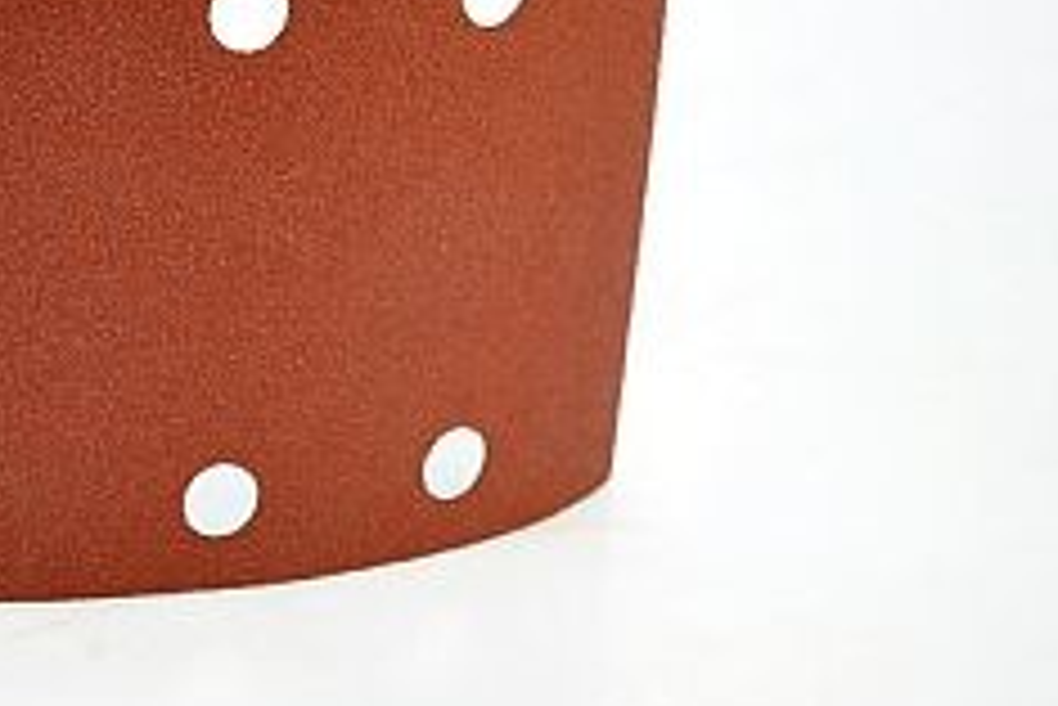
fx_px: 4499
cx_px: 95
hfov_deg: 13.3
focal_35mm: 153
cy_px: 220
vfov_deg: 9.0
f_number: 6.3
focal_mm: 48
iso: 200
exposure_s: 1/8
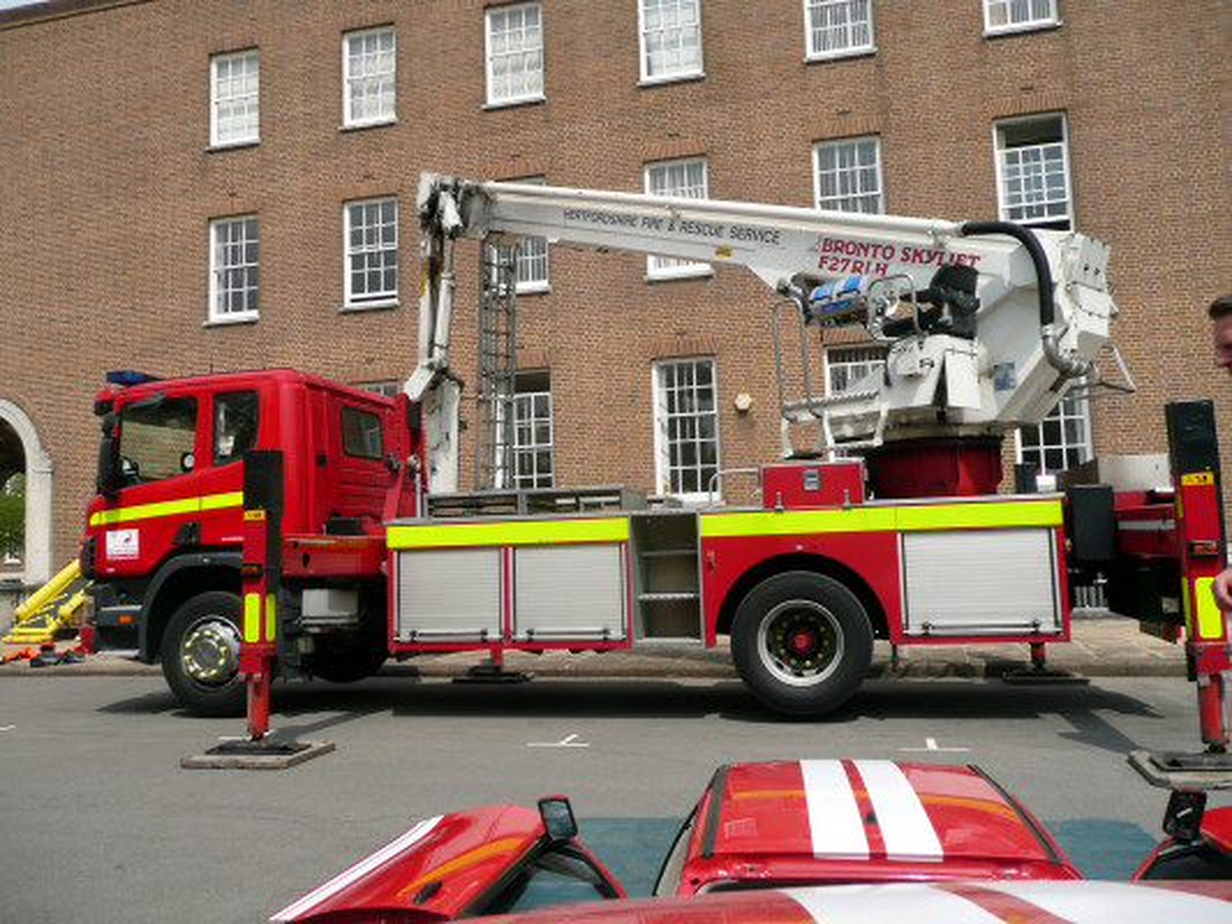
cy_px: 462
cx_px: 616
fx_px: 997
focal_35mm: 28
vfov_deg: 49.8
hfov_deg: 63.4
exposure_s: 1/1300
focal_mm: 4.6
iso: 100
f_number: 3.3
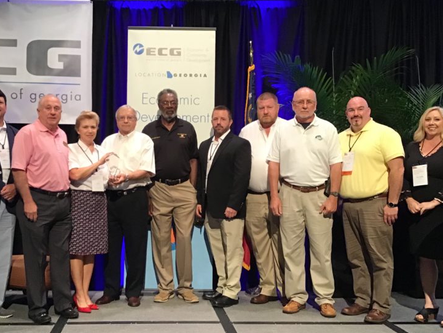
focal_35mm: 44
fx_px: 563
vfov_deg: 32.9
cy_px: 163
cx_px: 179
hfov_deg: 42.8
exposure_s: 1/30
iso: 160
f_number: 2.4
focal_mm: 3.3
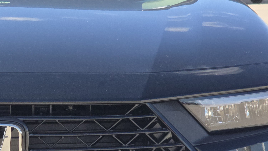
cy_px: 115
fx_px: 1428
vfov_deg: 6.0
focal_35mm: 201
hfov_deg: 10.6
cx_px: -23
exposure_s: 1/994
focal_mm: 7.9
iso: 50
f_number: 2.4
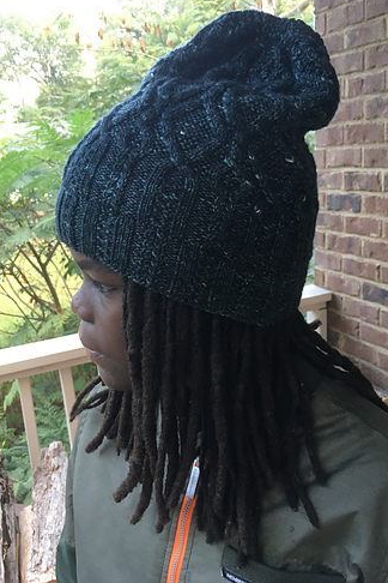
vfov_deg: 60.3
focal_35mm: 31
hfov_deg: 42.3
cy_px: 287
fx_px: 501
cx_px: 193
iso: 32
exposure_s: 1/30
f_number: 2.2
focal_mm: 4.15
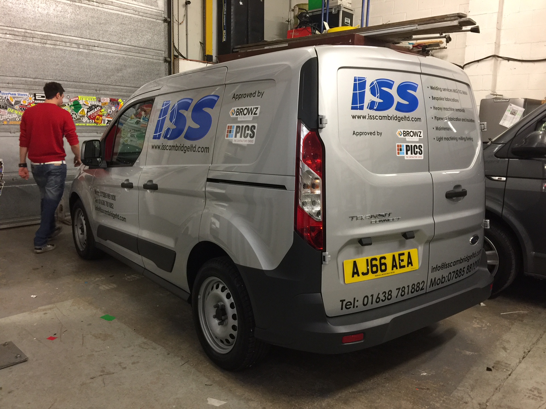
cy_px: 204
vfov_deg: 48.2
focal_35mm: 29
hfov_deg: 61.7
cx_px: 273
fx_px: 457
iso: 100
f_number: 2.2
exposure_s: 1/17
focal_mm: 4.15
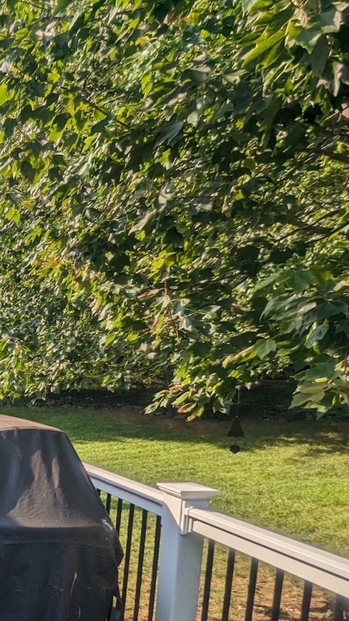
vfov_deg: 59.3
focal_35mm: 32
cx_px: -210
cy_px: 426
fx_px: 527
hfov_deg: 25.0
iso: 48
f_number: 2.2
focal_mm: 2.35
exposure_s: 1/1499
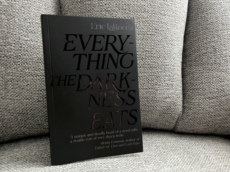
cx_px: 115
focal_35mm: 26
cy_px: 86
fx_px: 173
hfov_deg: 67.3
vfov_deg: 53.1
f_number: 1.6
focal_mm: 5.1
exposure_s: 1/40
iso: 640
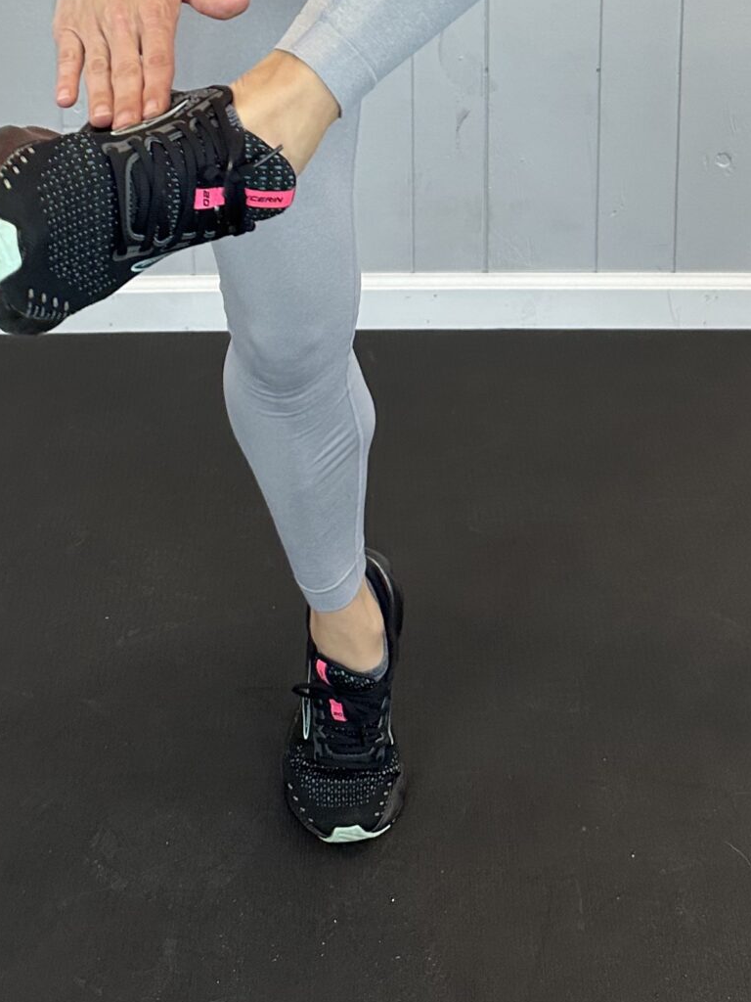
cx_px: 331
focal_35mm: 60
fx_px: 1736
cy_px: -150
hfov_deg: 24.4
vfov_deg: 28.6
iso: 160
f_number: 1.78
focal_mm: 6.86
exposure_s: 1/120
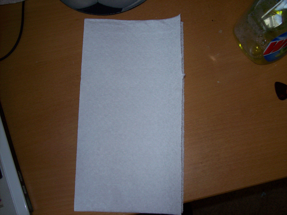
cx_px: 144
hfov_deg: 42.1
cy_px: 108
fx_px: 373
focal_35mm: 45
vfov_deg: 32.2
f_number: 3
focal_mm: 7.6
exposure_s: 1/73.6
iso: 80
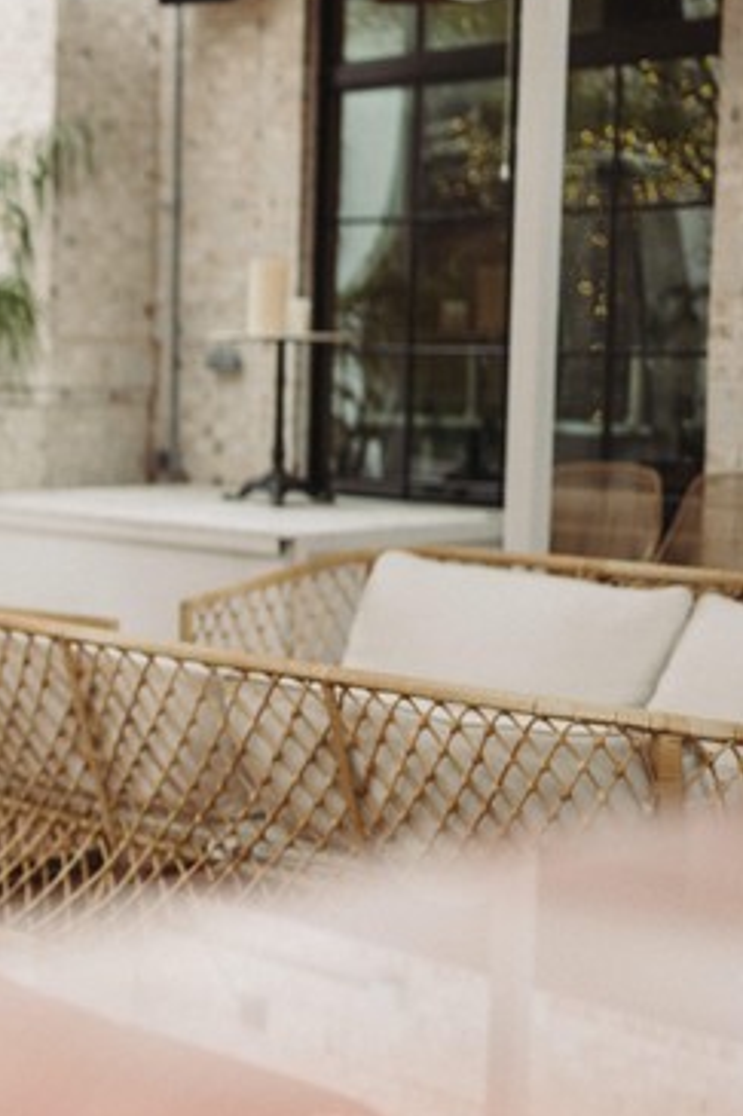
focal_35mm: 69
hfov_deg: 17.9
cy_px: 541
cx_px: -321
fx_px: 2138
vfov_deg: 29.3
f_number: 1.4
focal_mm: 35
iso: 100
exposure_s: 1/200
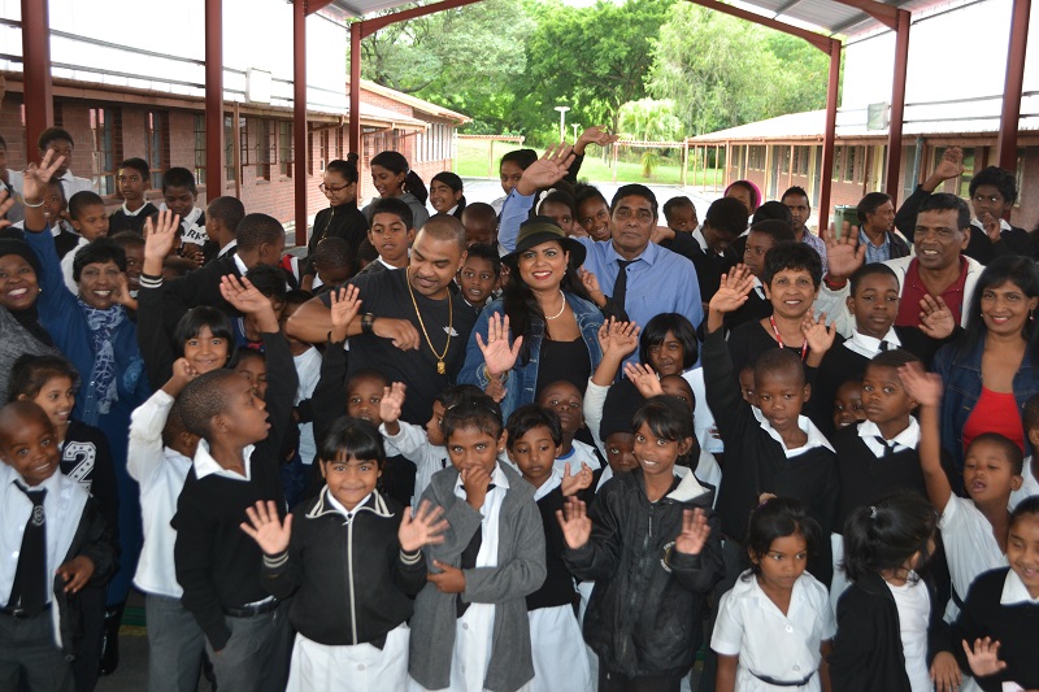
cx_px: 520
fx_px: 1039
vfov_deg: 36.9
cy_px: 346
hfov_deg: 53.1
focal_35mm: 36
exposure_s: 1/80
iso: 400
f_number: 4
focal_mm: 24
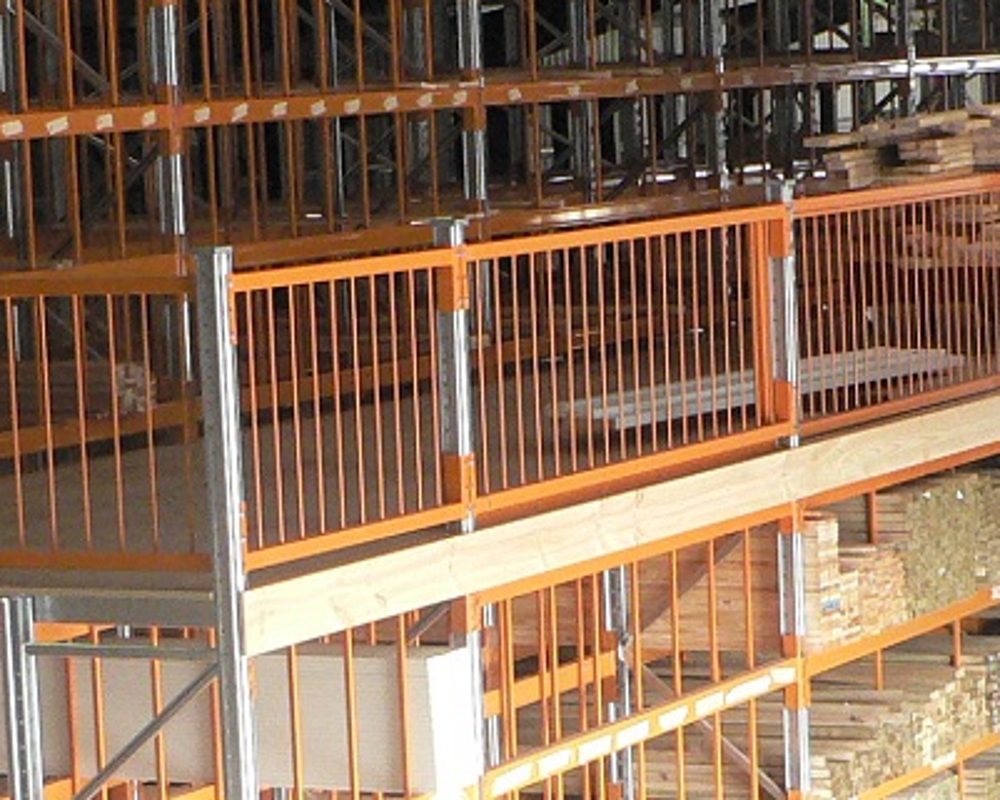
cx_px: 480
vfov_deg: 10.6
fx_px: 4322
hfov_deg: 13.2
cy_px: 536
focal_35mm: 146
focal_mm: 7.5
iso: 300
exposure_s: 1/60
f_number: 2.8
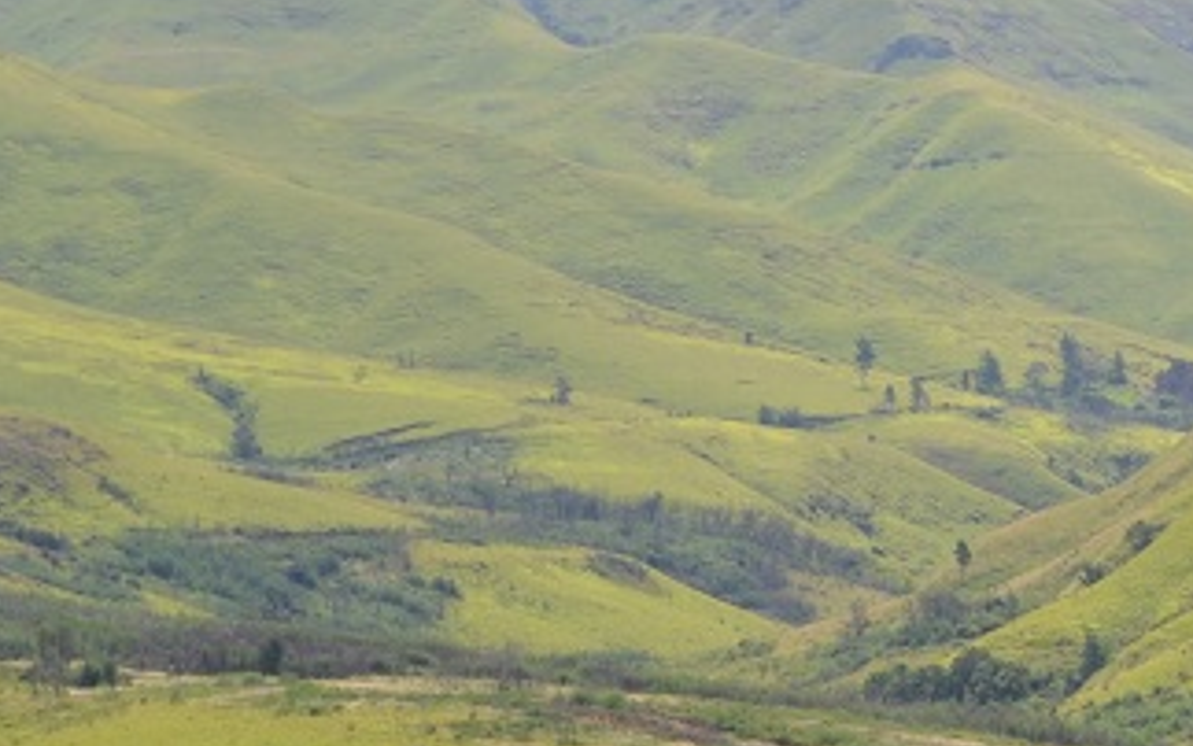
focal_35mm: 261
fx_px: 8474
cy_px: 218
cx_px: 1455
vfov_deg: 5.0
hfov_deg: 8.0
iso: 100
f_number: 7.1
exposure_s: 1/200
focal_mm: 55
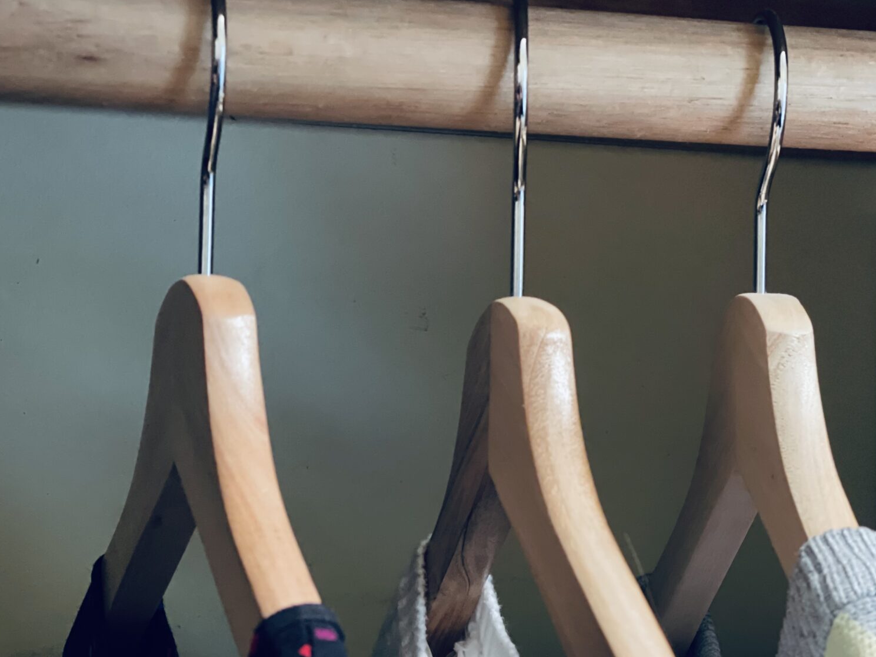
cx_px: 551
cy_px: 375
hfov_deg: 22.2
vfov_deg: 16.8
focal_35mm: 88
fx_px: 2227
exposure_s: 1/15
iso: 640
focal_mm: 7.5
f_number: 2.2
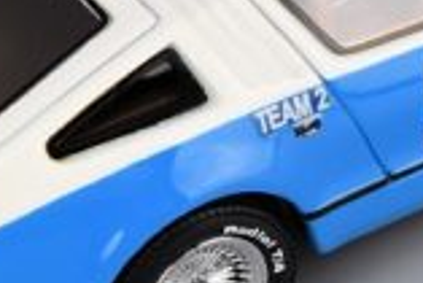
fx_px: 3093
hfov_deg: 7.8
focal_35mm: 263
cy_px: 51
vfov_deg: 5.2
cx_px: 380
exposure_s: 1/13
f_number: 18
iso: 100
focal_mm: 46
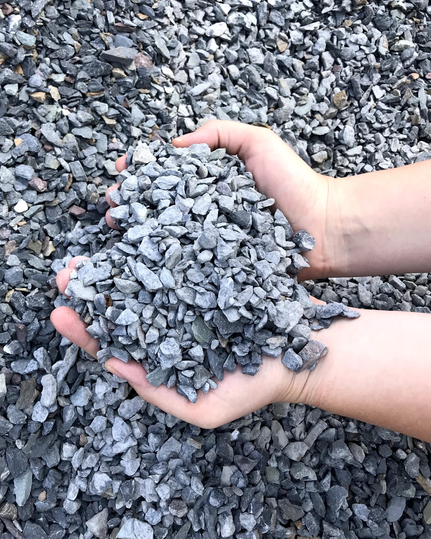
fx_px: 590
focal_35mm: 37
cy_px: 207
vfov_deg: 48.7
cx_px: 181
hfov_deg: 40.0
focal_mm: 3.99
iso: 20
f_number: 1.8
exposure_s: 1/541
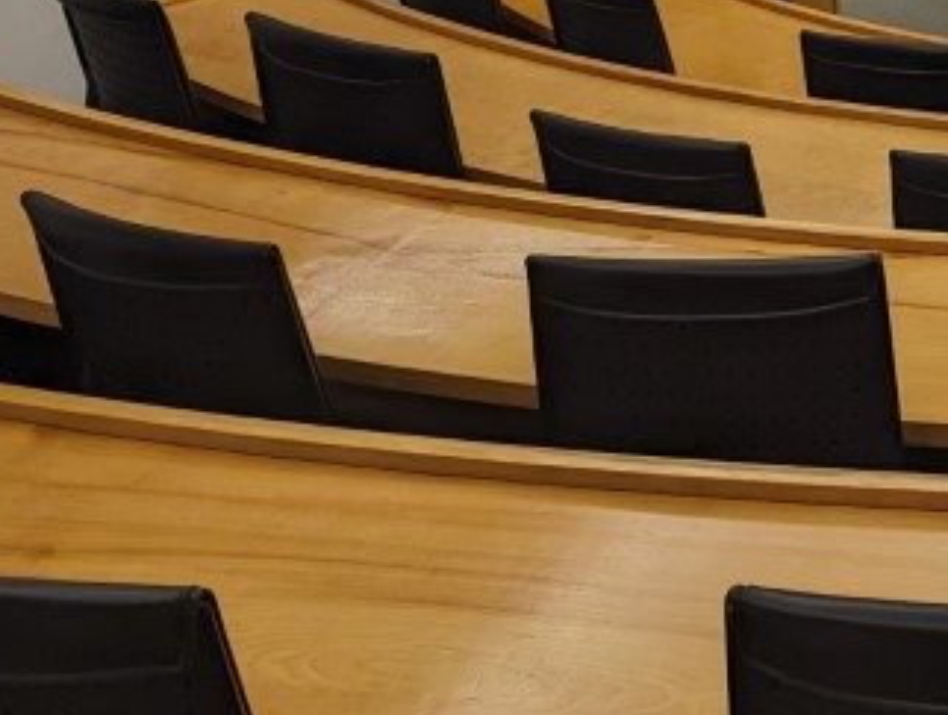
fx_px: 2443
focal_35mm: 89
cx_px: 1300
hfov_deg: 19.8
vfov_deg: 15.0
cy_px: -480
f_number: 1.85
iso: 46
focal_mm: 6.81
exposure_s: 1/96.7
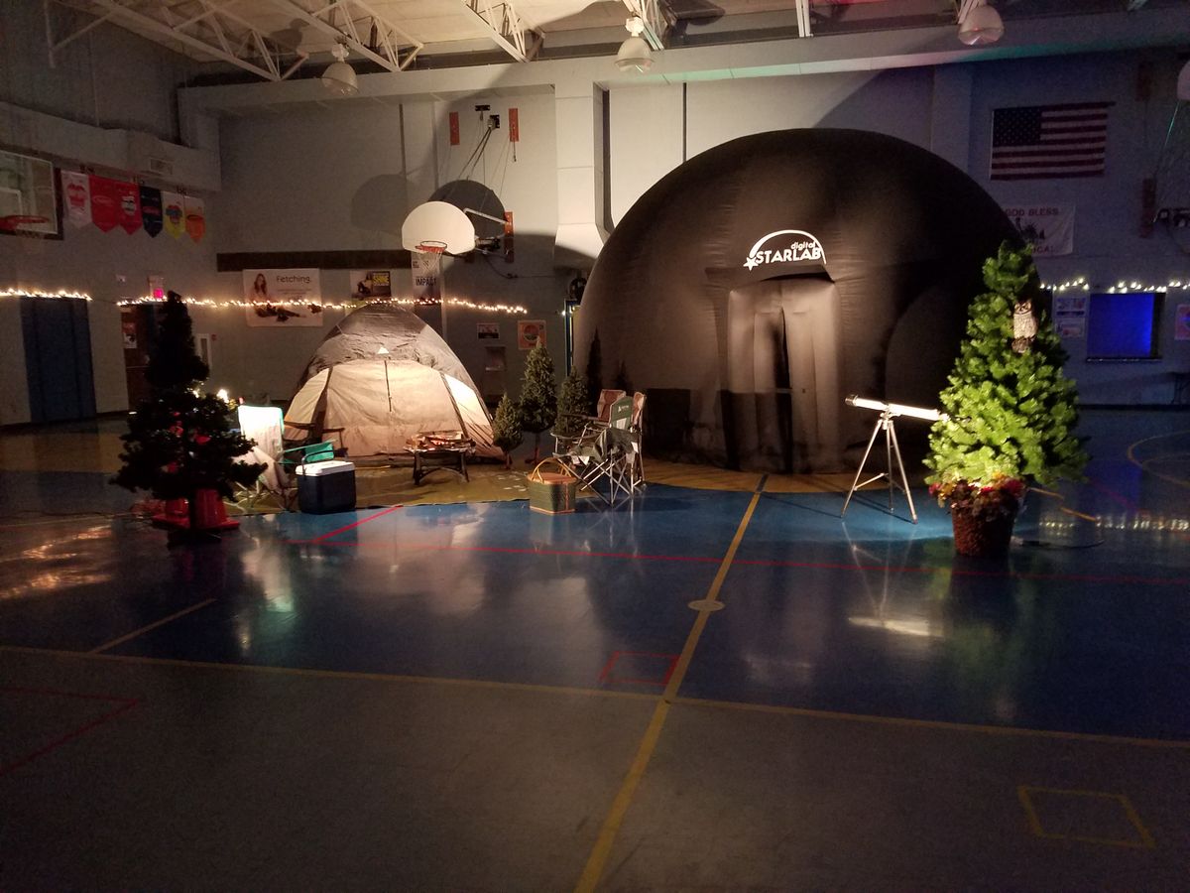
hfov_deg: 67.3
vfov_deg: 53.1
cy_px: 446
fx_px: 894
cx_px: 595
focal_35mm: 26
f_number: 1.7
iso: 500
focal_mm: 4.2
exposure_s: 1/10
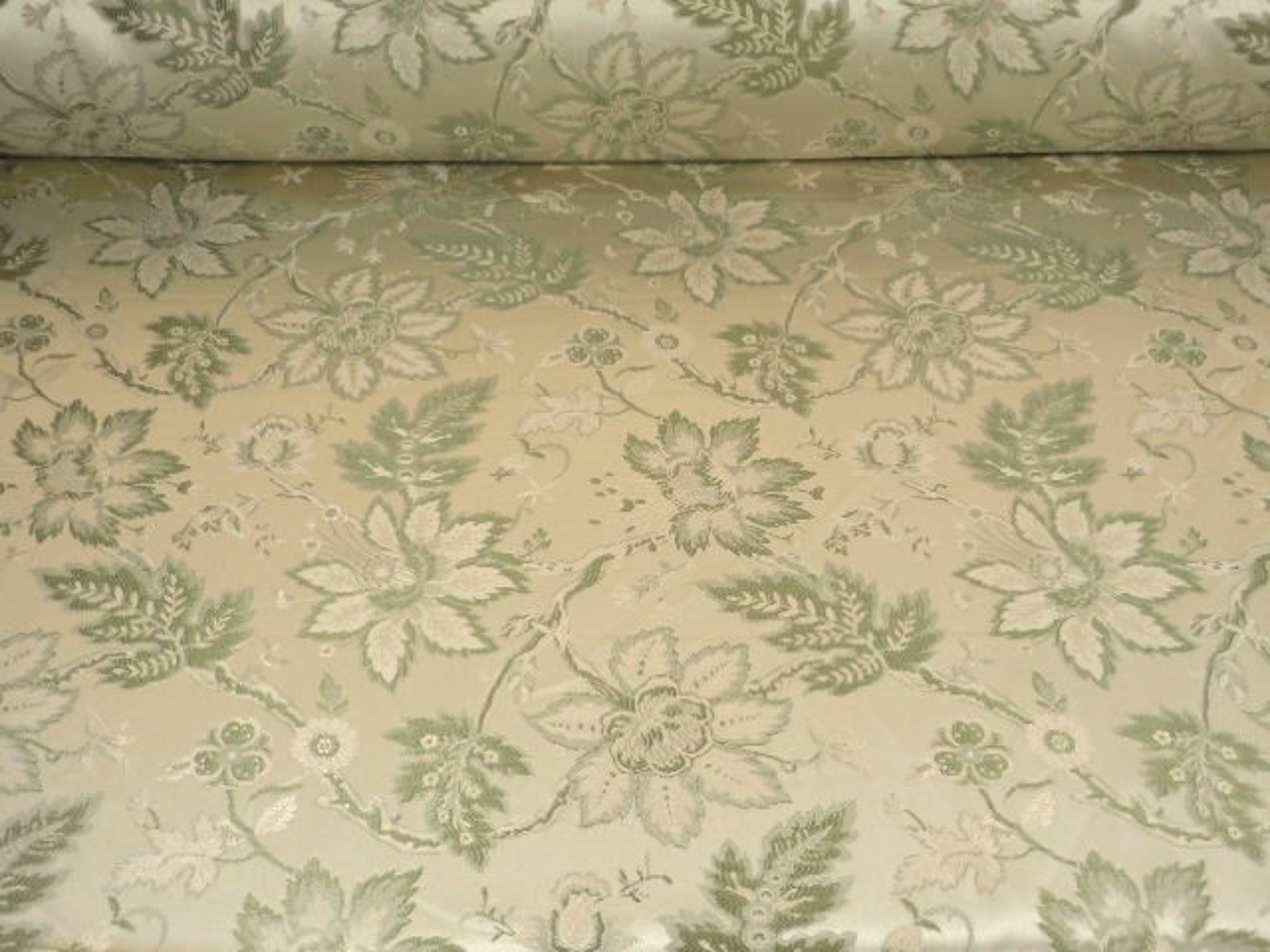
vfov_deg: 36.8
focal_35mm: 39
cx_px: 635
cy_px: 476
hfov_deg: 47.9
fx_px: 1431
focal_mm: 6.9
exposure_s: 1/60
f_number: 4.3
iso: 160
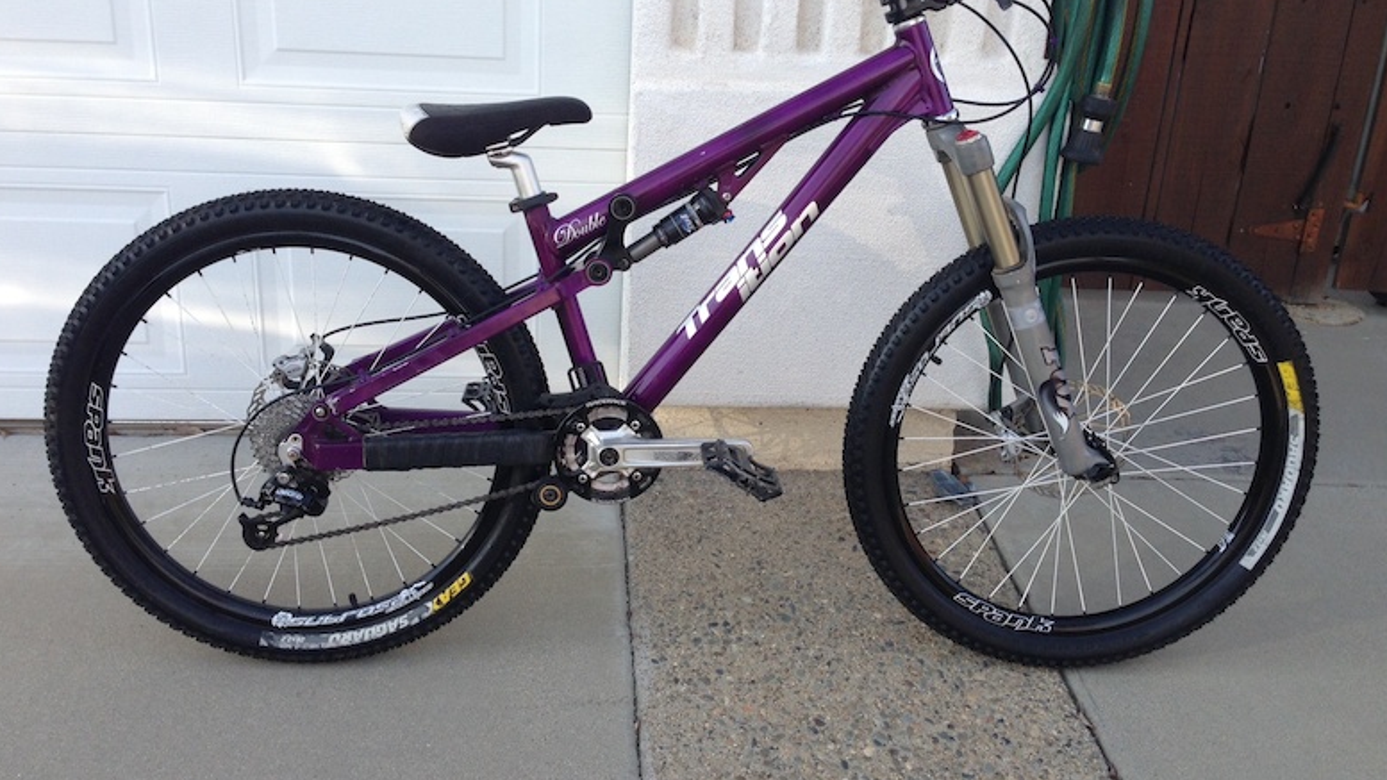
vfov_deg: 32.0
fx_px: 1361
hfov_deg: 54.0
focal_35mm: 37
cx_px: 677
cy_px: 344
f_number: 2.4
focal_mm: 4.13
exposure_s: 1/244
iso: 50
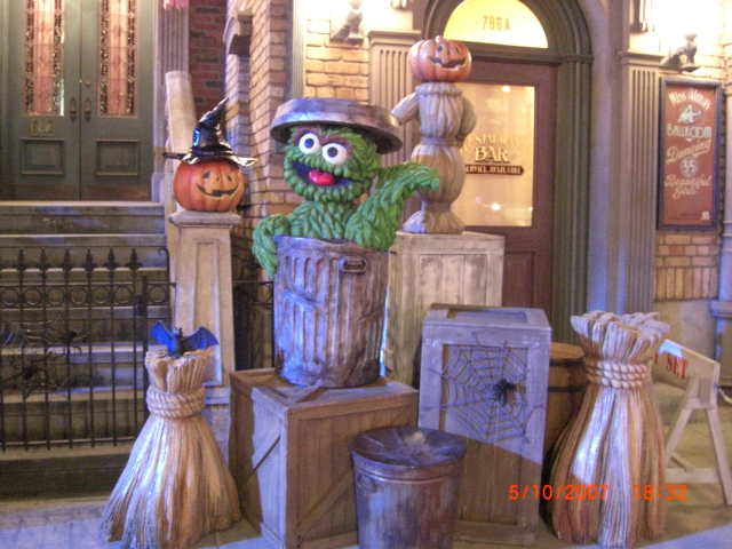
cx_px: 366
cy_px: 274
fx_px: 804
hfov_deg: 49.0
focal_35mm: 38
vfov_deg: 37.7
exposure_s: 1/5
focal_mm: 7.9
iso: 1600
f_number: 2.8
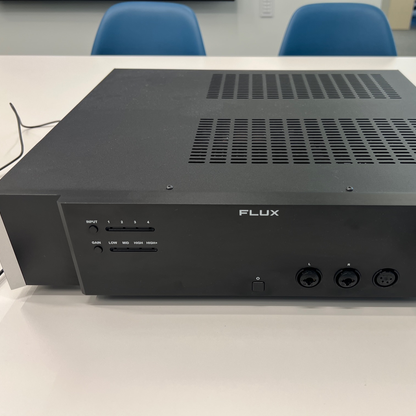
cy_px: 209
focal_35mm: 31
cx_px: 255
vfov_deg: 52.5
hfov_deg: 52.1
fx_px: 421
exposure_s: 1/100
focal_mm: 5.7
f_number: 1.5
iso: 100
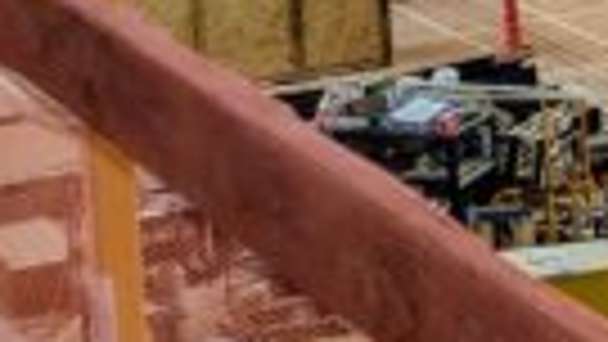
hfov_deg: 12.1
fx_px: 2612
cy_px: -135
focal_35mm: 162
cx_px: 1108
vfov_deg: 7.4
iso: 45
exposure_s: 1/188
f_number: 1.89
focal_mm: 5.43
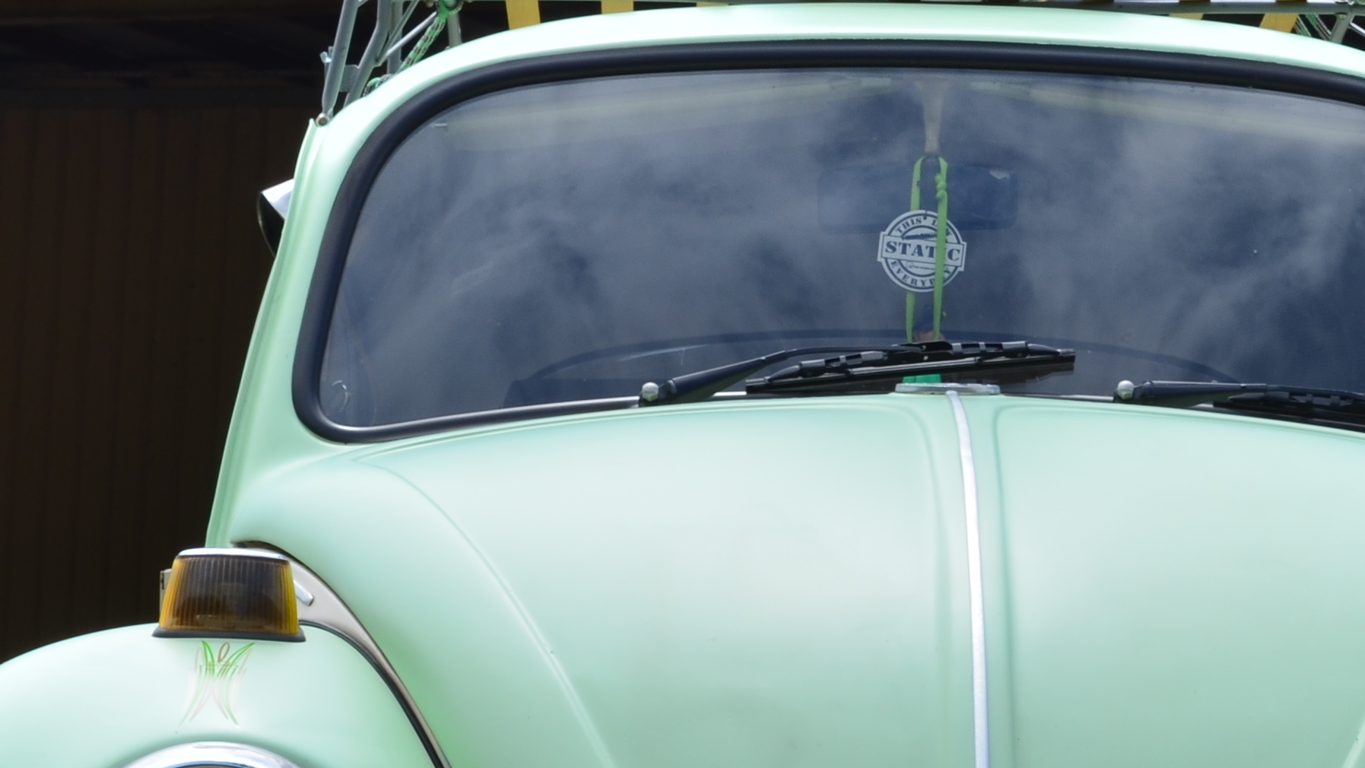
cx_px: 1119
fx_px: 7167
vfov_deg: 6.1
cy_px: 453
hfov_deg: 10.8
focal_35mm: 198
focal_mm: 46
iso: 100
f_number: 11
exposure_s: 1/160
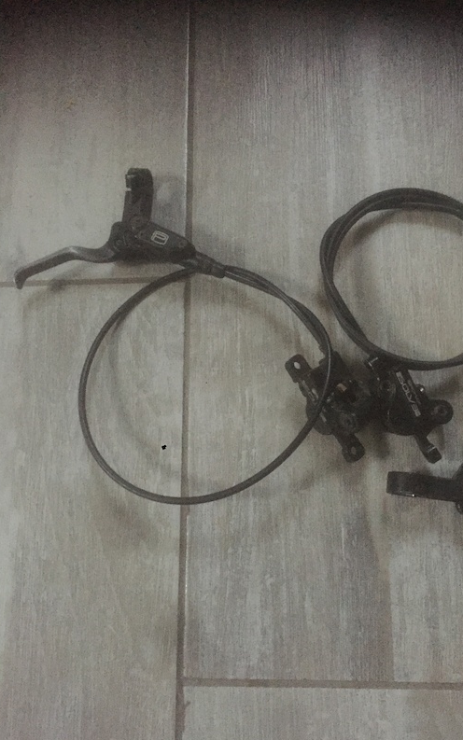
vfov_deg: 61.2
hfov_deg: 40.4
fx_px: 626
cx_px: 277
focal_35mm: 31
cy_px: 372
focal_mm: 4.15
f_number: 2.2
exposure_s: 1/17
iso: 640
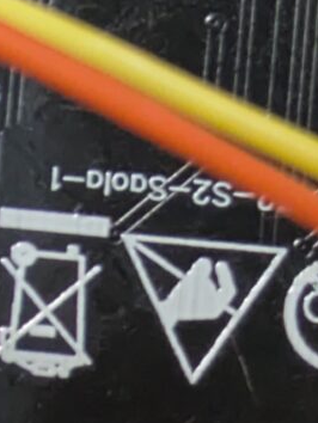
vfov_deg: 5.3
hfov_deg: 4.0
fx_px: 4514
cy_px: 707
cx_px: -336
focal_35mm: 369
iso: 528
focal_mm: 5.43
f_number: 1.89
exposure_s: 1/100
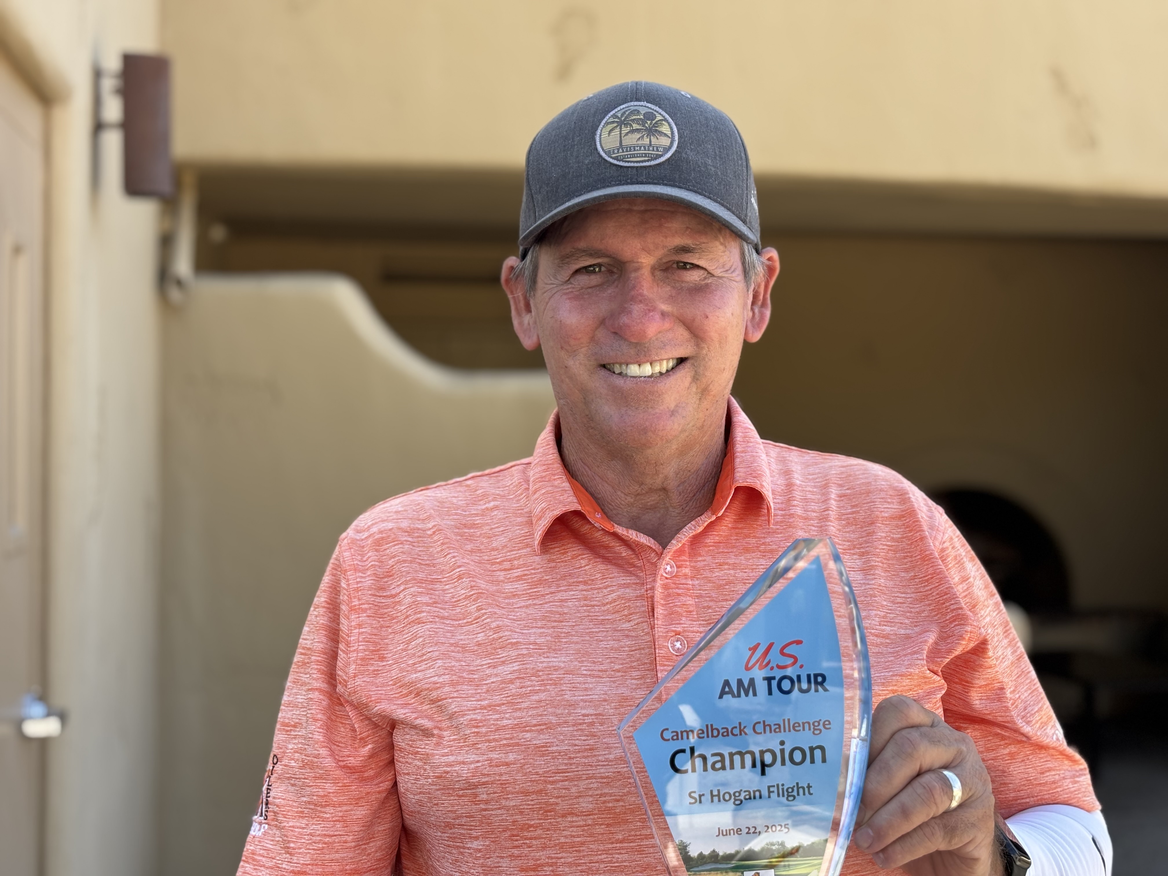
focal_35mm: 52
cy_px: 438
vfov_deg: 28.0
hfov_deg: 36.8
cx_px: 584
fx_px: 1755
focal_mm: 5.96
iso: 32
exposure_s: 1/312
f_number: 1.6
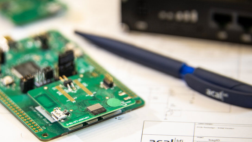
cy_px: 88
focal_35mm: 221
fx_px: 1477
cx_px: 85
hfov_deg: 9.7
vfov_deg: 5.5
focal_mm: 150
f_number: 3.2
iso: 640
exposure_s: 1/250
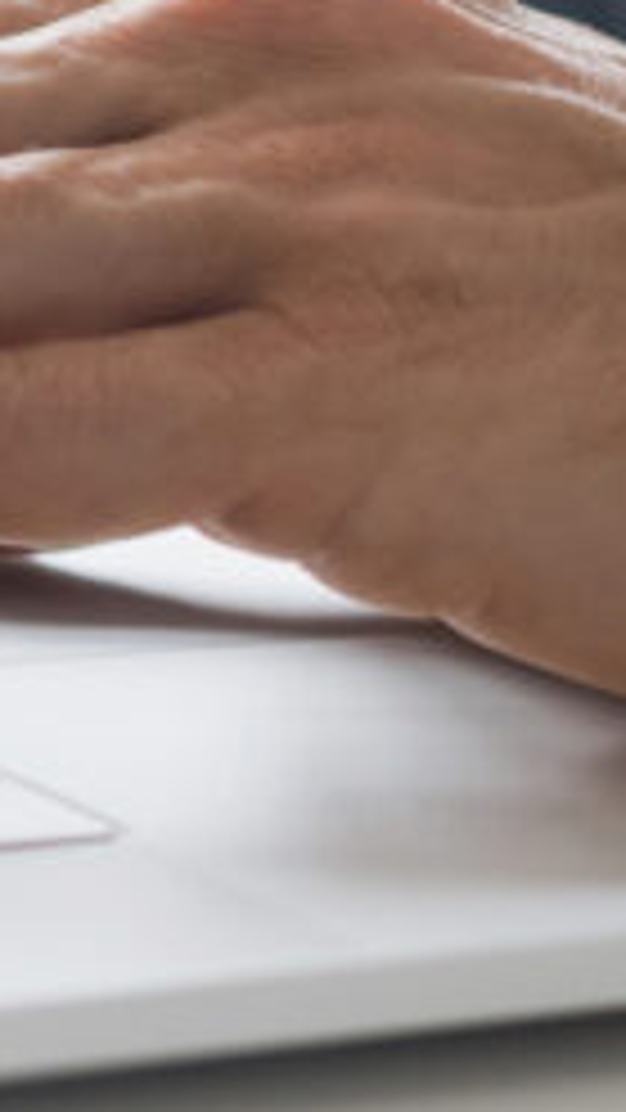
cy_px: 54
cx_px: -626
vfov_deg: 11.2
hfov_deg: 6.2
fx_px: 5605
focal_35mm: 190
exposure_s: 1/250
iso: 320
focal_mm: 35
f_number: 3.5
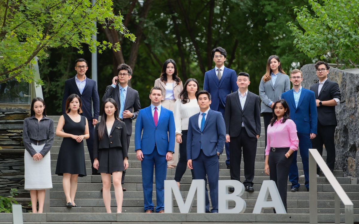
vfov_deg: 6.6
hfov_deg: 10.5
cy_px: 105
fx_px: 1947
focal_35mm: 199
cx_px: 180
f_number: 2.8
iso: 125
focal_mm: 195
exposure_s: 1/200
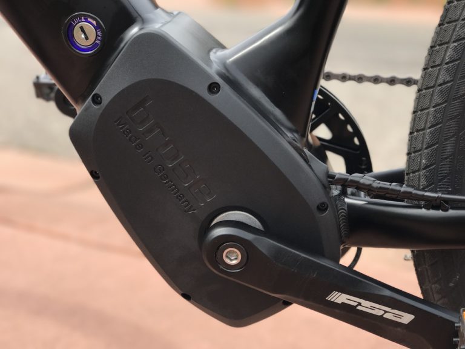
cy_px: 174
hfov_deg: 33.8
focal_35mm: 57
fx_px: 766
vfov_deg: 25.7
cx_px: 232
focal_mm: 6.6
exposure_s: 1/346
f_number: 2.8
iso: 20
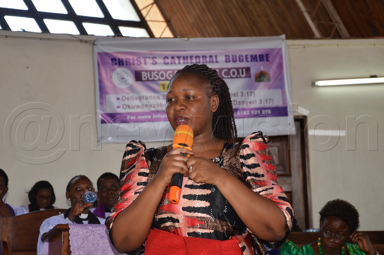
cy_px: 128
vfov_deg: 17.4
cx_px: 192
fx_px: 830
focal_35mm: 78
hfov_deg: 26.0
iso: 400
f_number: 5
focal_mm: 52
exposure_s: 1/100
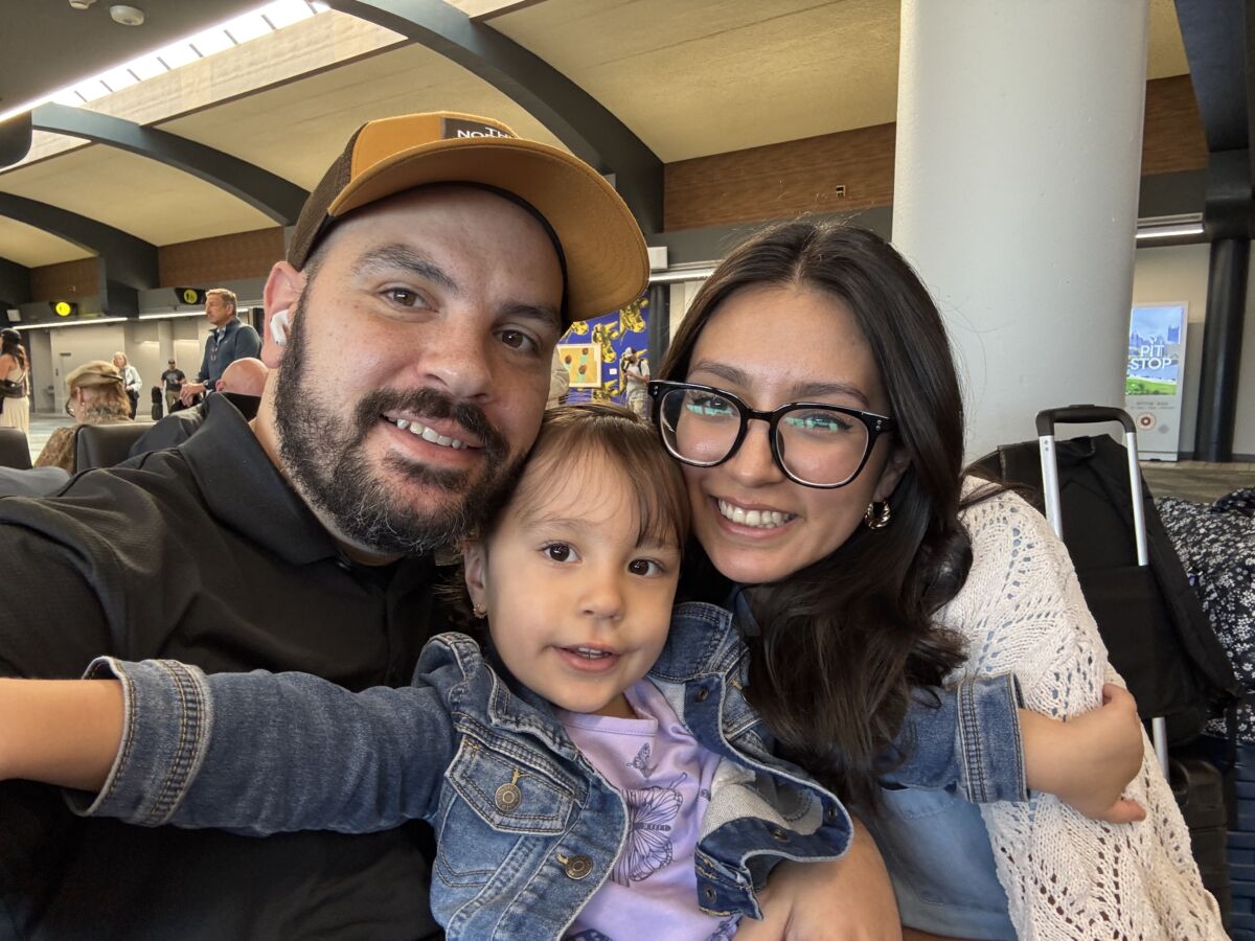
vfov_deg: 58.9
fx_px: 834
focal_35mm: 23
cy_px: 470
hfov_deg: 73.9
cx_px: 628
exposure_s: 1/60
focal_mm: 2.69
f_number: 1.9
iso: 200
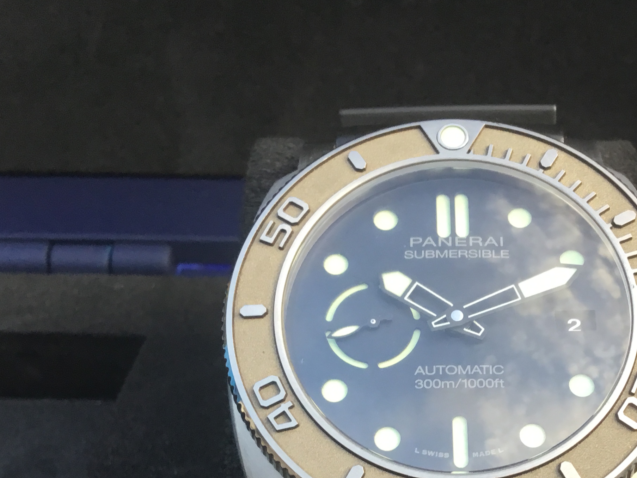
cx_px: 451
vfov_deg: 25.5
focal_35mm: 56
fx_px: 1030
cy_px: 406
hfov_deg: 33.9
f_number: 2.4
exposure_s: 1/40
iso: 32
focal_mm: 3.3
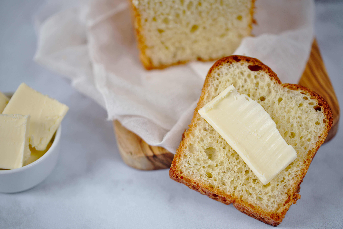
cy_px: 114
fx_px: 858
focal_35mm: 90
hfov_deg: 22.6
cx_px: 172
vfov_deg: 15.2
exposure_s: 1/100
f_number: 3.3
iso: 100
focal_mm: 90
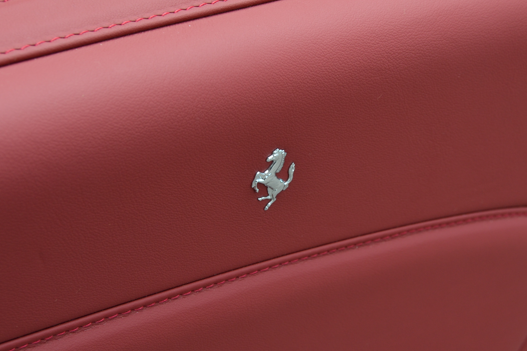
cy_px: 192
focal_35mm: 71
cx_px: 235
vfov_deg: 19.2
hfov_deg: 28.4
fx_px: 1039
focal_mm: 38
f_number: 8
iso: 180
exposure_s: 1/125
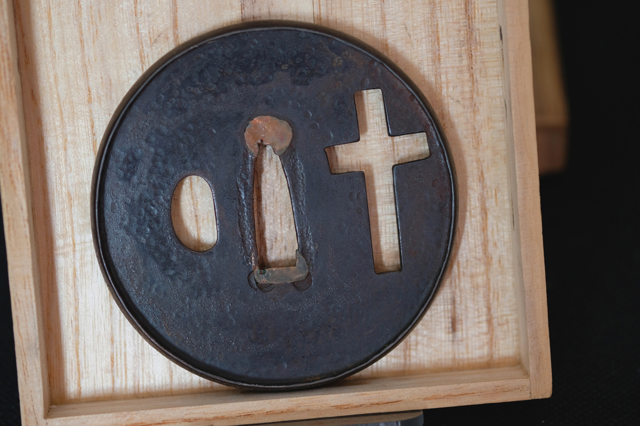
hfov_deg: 22.6
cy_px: 213
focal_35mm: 90
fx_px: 1600
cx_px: 320
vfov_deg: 15.2
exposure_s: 1/30
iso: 320
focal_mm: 60
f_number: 2.8
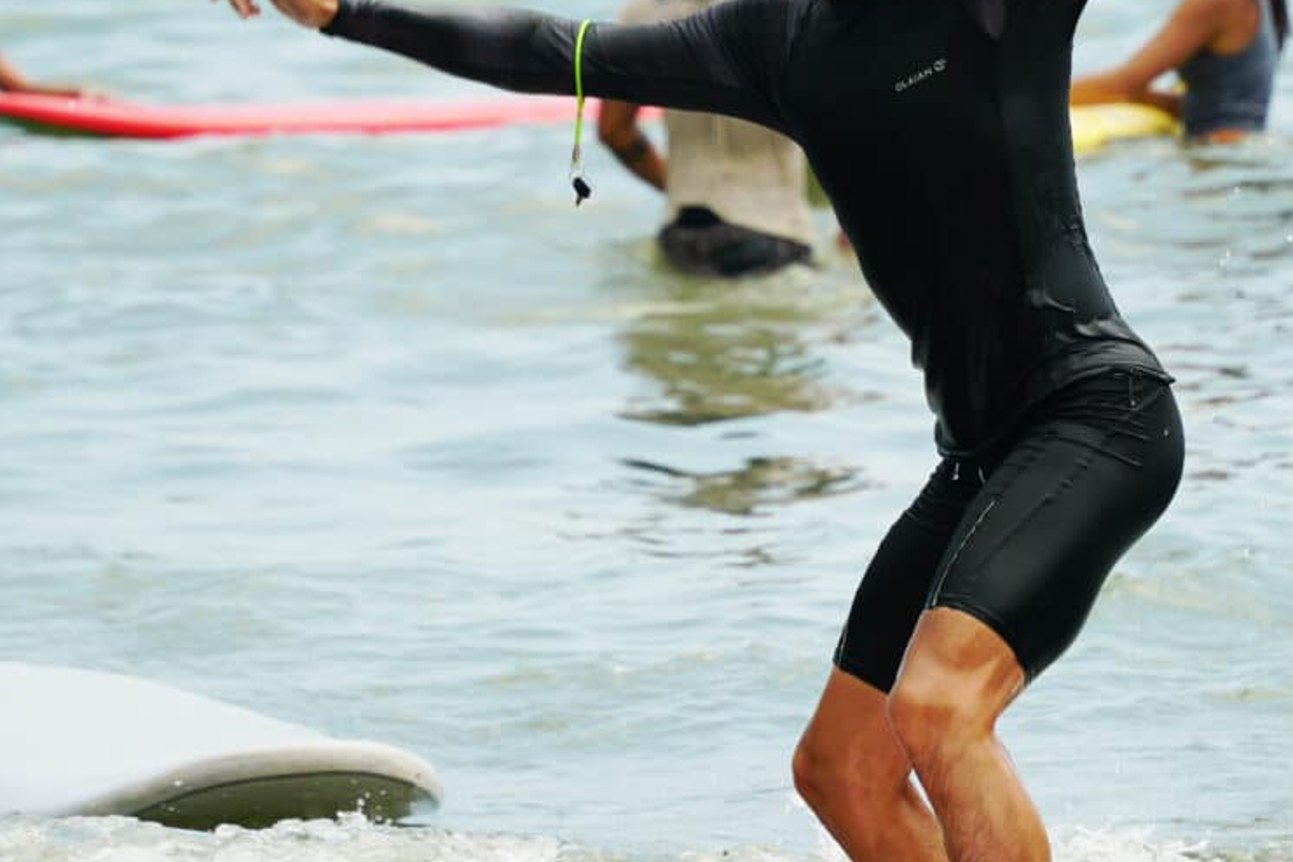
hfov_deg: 4.1
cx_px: 724
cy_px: 396
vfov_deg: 2.7
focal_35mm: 507
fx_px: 18210
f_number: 6.3
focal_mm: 163
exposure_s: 1/320
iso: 160
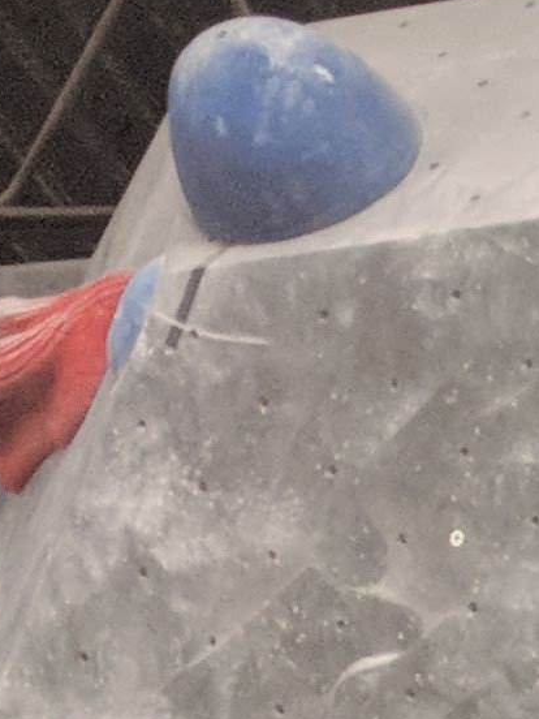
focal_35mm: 190
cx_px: 1845
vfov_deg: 8.8
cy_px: 2048
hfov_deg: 6.7
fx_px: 3945
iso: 609
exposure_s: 1/45
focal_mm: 4.67
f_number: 2
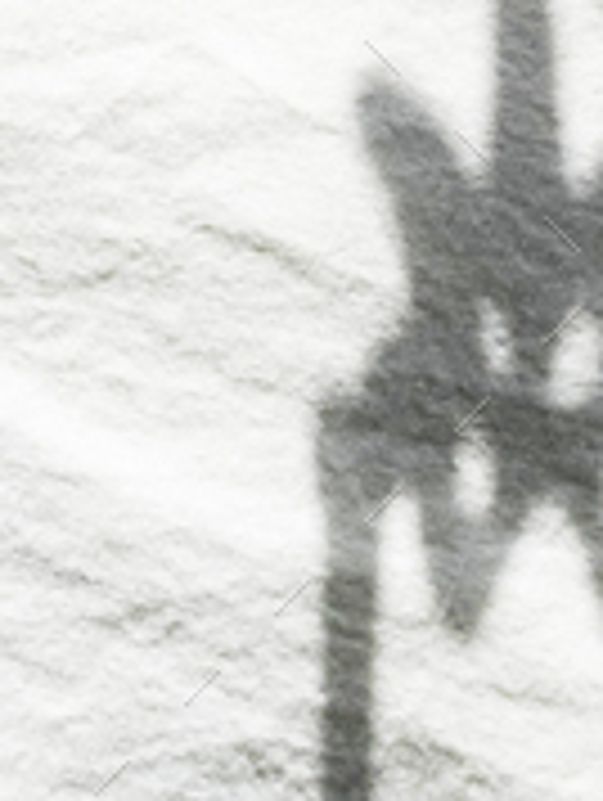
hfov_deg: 4.2
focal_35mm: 358
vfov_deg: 5.5
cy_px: -430
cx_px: 585
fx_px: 8295
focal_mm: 50
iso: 500
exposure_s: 1/125
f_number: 16
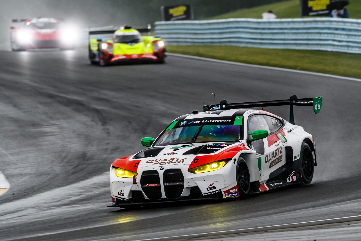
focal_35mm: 600
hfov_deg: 3.4
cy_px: 120
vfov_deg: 2.3
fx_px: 6017
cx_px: 180
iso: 640
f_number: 6
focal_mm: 400
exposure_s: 1/320
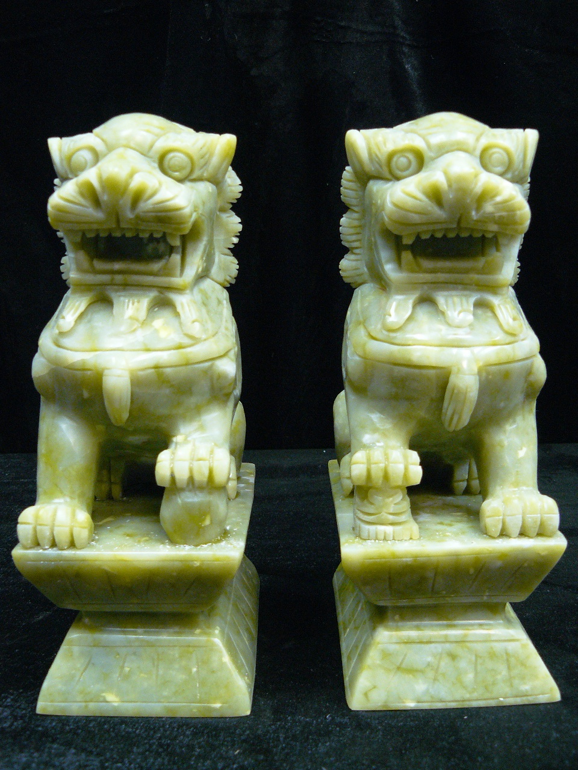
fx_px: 801
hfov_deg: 39.7
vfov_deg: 51.4
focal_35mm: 36
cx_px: 289
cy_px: 385
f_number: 2.8
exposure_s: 1/10
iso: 200
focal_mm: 6
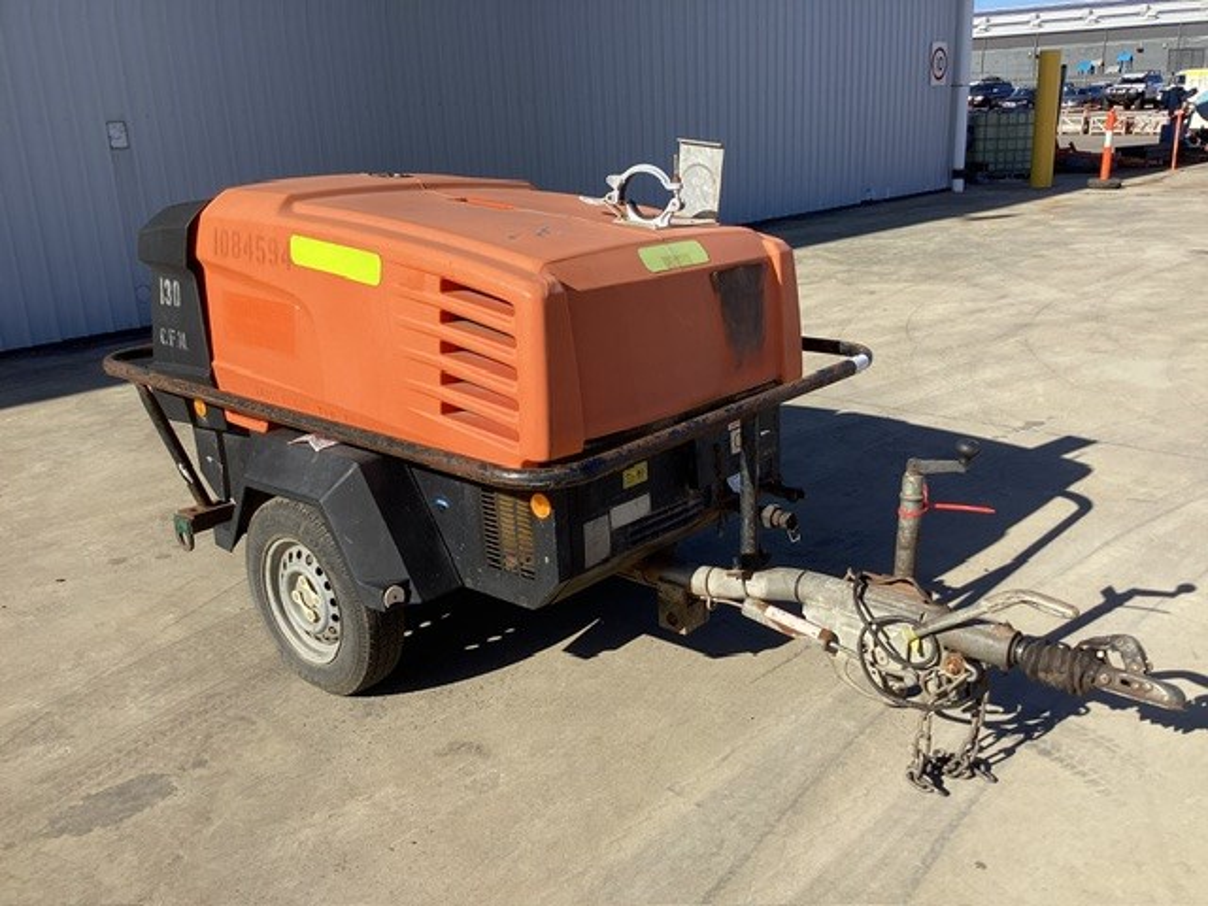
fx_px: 1082
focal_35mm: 31
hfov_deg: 58.4
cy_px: 453
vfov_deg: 45.4
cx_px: 604
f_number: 2.4
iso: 25
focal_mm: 3.3
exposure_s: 1/1253
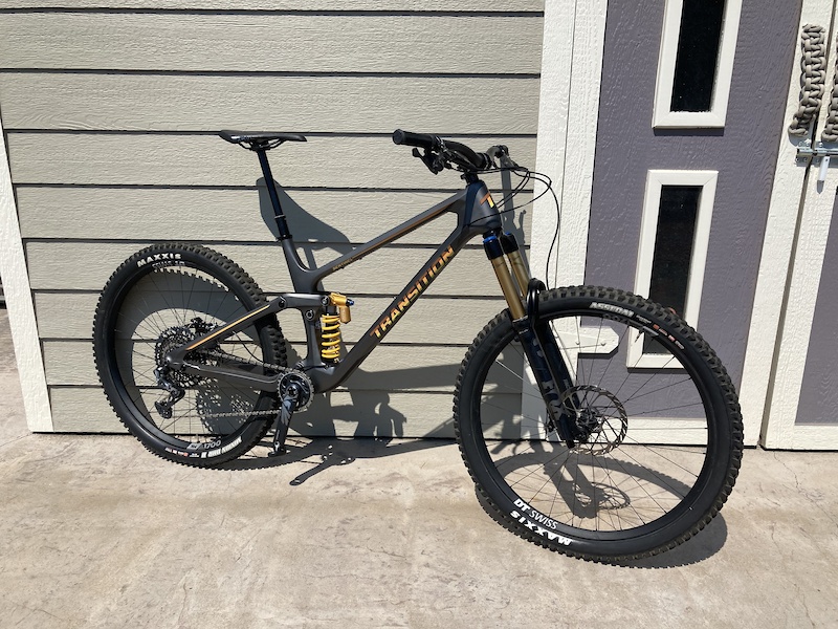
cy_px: 314
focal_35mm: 28
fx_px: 678
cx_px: 419
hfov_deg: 63.4
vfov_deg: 49.7
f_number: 1.8
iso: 25
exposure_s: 1/3436
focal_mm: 3.99
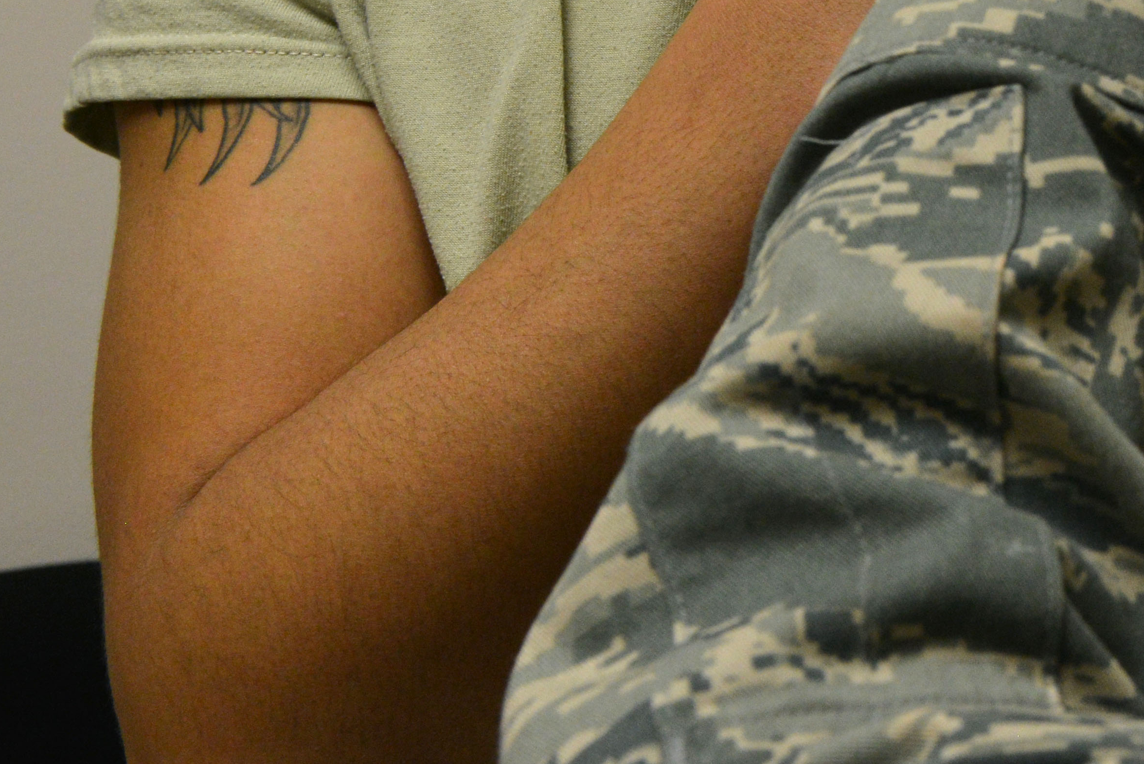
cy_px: -153
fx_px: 3083
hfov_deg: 19.1
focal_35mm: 97
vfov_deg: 13.7
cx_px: 1567
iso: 800
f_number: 7.1
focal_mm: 31
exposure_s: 1/60
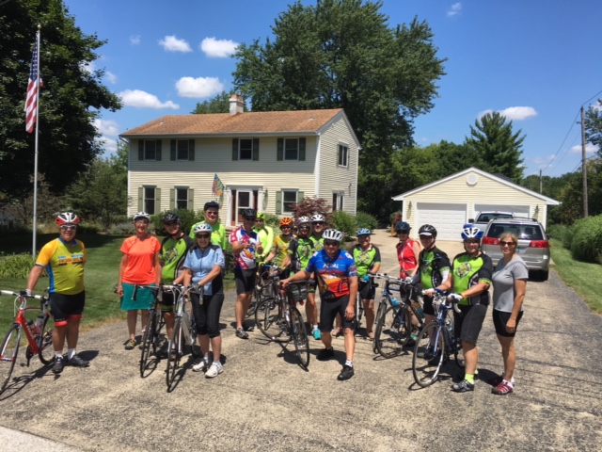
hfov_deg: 61.7
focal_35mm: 29
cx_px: 301
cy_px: 226
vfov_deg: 48.2
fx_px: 504
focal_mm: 4.15
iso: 25
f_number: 2.2
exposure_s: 1/1789
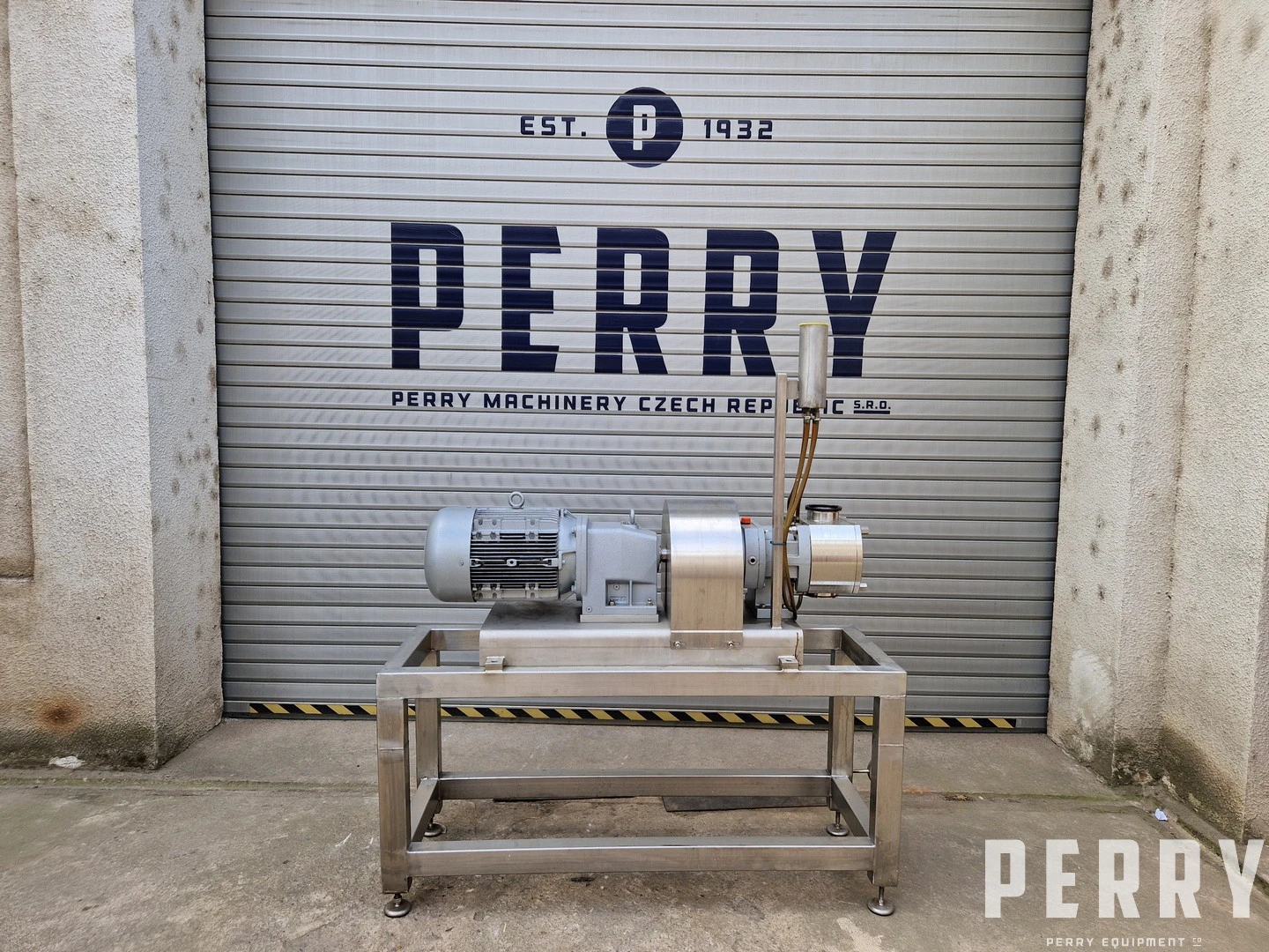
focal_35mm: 23
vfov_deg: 58.9
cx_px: 634
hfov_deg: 73.9
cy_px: 476
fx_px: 843
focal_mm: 5.4
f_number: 1.8
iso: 50
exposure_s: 1/210
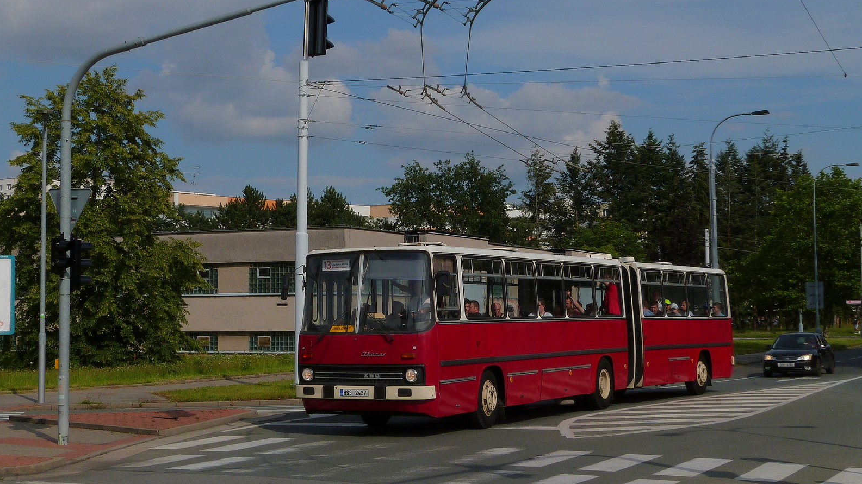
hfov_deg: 37.9
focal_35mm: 55
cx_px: 429
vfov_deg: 21.8
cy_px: 224
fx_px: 1257
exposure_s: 1/1000
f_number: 5.6
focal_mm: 9
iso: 100
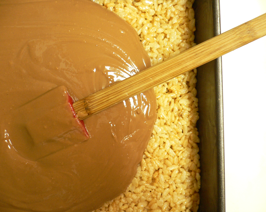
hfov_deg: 49.1
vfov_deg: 40.1
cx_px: 138
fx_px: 291
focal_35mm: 37
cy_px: 106
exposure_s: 1/10
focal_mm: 5.8
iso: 150
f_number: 2.8
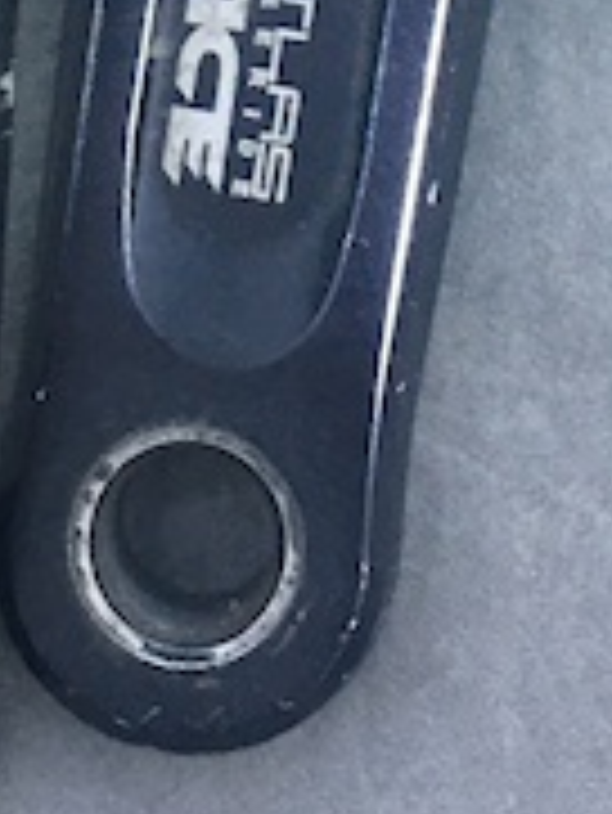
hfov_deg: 11.6
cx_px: 194
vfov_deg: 14.3
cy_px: -454
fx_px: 3014
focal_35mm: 128
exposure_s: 1/40
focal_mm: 4.15
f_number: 2.2
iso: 25
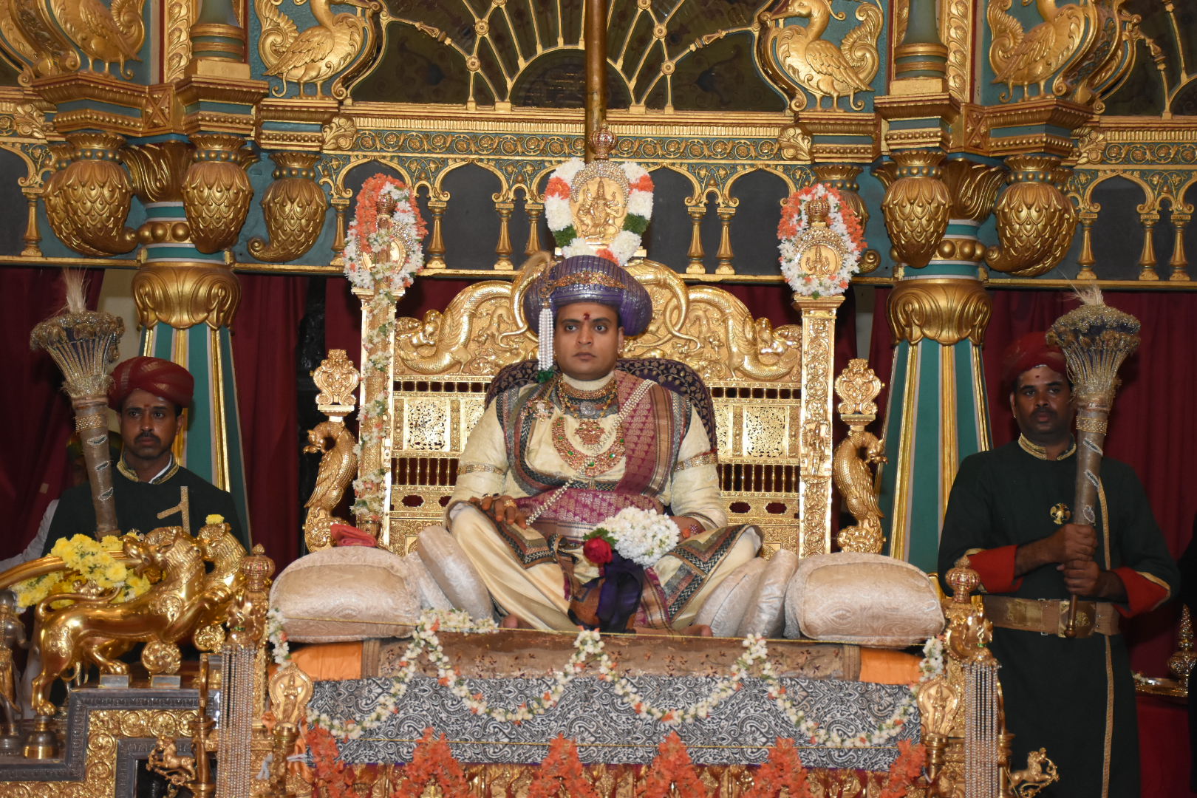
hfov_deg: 29.9
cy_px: 399
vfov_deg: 20.2
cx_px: 598
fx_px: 2244
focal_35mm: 68
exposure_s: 1/250
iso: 2500
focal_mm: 45
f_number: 4.5
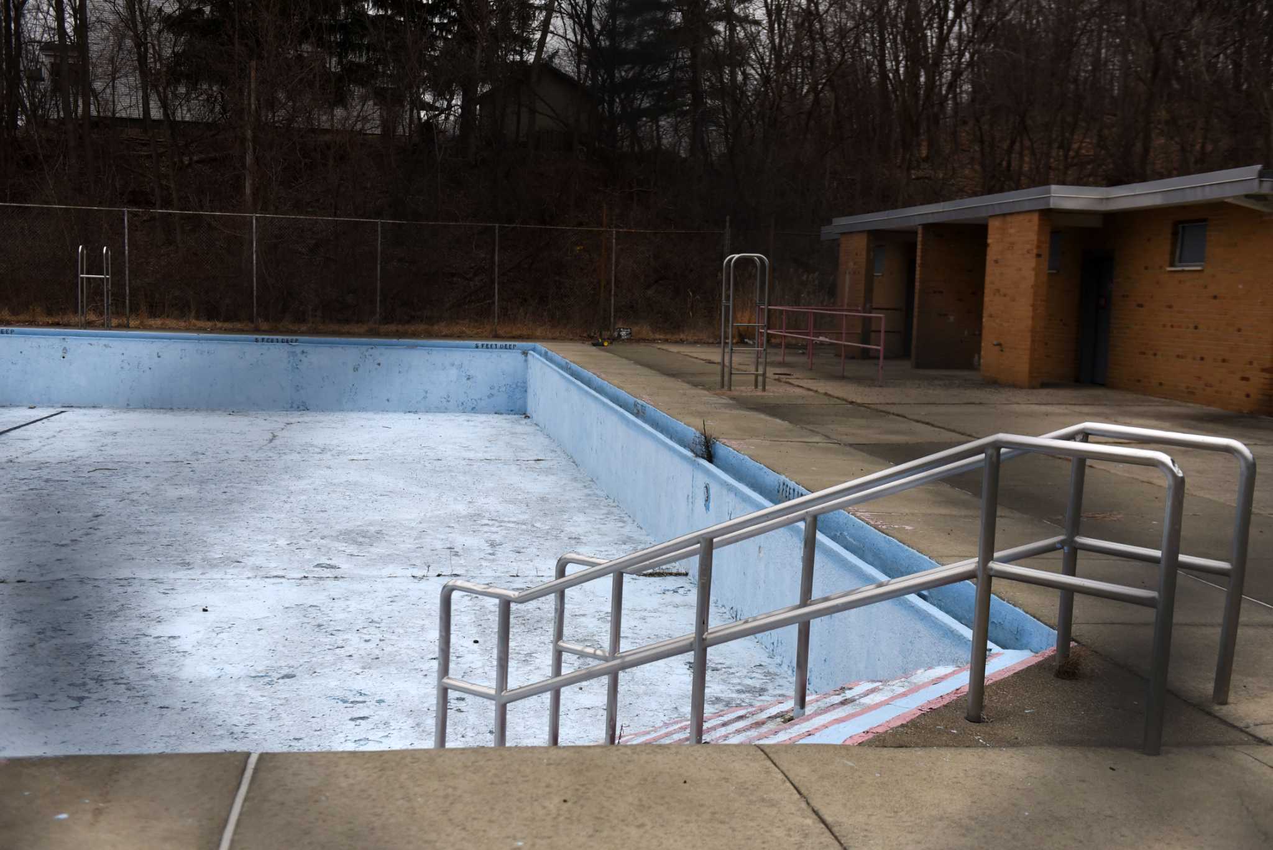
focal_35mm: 42
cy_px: 425
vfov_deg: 31.9
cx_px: 636
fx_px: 1486
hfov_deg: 46.4
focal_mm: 42
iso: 800
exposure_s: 1/3200
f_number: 3.5
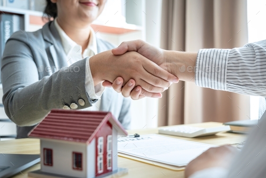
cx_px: 128
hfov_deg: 44.5
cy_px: 91
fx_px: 325
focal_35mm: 44
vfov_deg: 30.5
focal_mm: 42
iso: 500
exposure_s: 1/160
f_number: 4
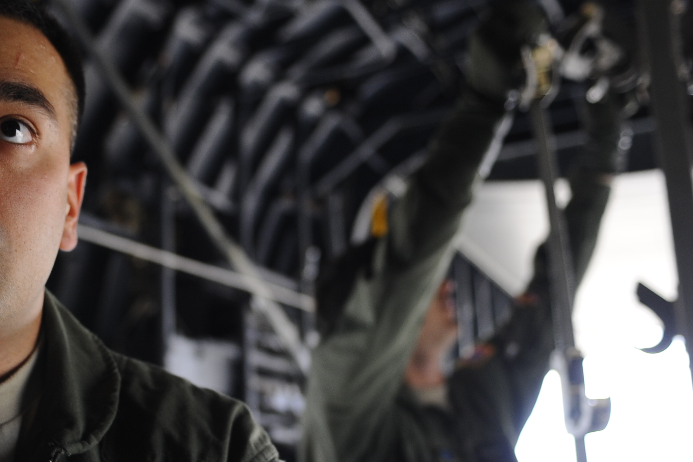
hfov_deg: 39.2
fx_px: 962
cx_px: 236
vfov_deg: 26.8
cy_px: 321
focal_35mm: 50
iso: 800
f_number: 3.2
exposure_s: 1/80
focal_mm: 28
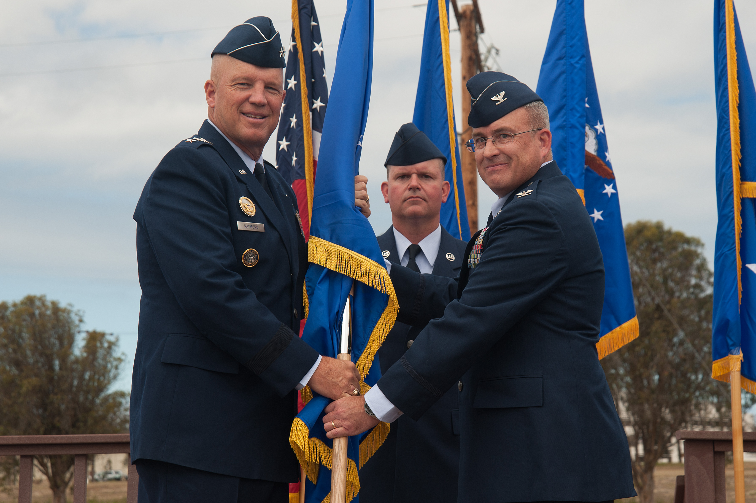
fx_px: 1574
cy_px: 252
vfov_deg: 18.2
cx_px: 378
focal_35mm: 75
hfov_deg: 27.0
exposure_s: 1/250
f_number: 9
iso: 200
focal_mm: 75
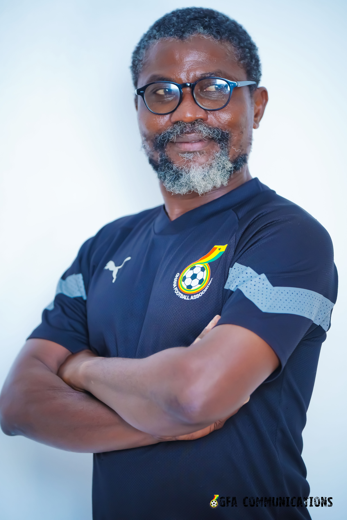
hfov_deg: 8.5
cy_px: 260
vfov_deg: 12.7
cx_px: 174
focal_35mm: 162
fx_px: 2342
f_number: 2.8
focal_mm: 162
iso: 800
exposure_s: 1/200
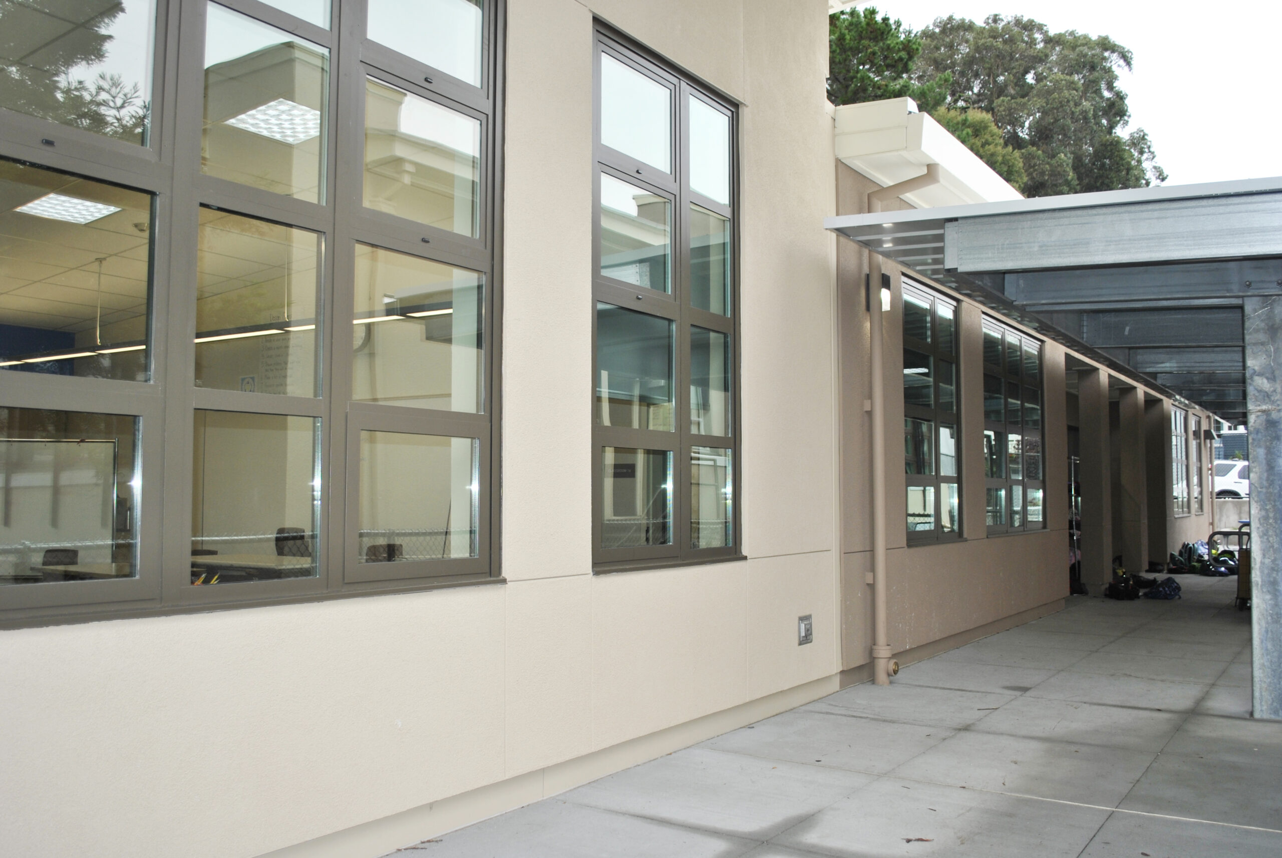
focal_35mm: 30
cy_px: 429
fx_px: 1069
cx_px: 641
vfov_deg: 43.7
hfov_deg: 61.9
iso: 100
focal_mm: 20
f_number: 4
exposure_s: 1/200
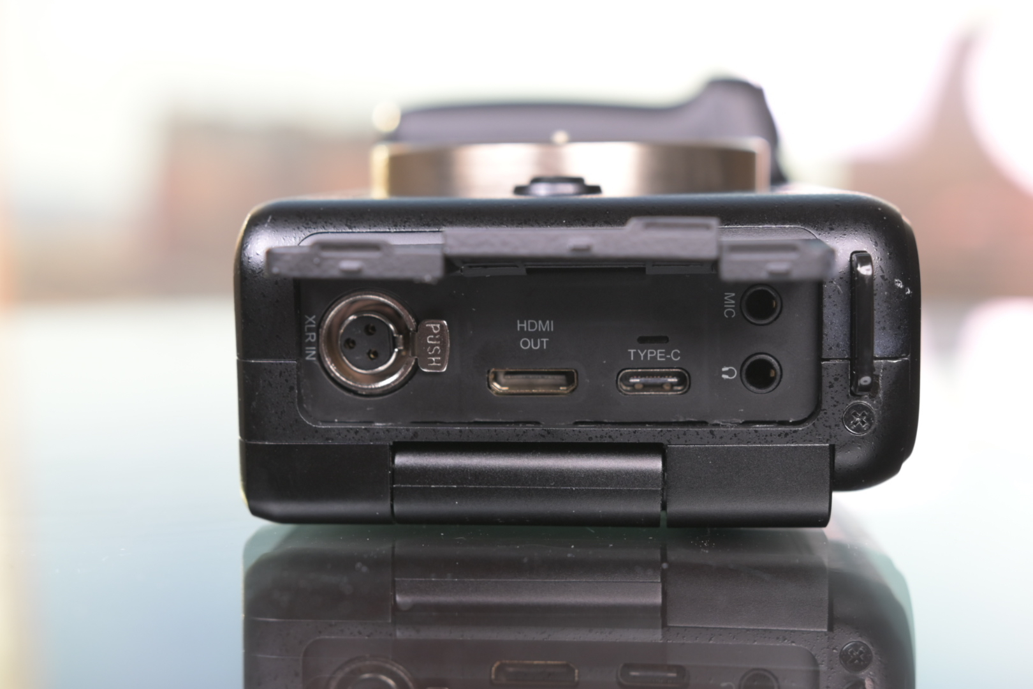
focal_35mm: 52
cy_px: 344
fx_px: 1492
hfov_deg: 38.2
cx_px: 516
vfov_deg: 26.0
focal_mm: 35
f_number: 4.5
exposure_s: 1/200
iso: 640
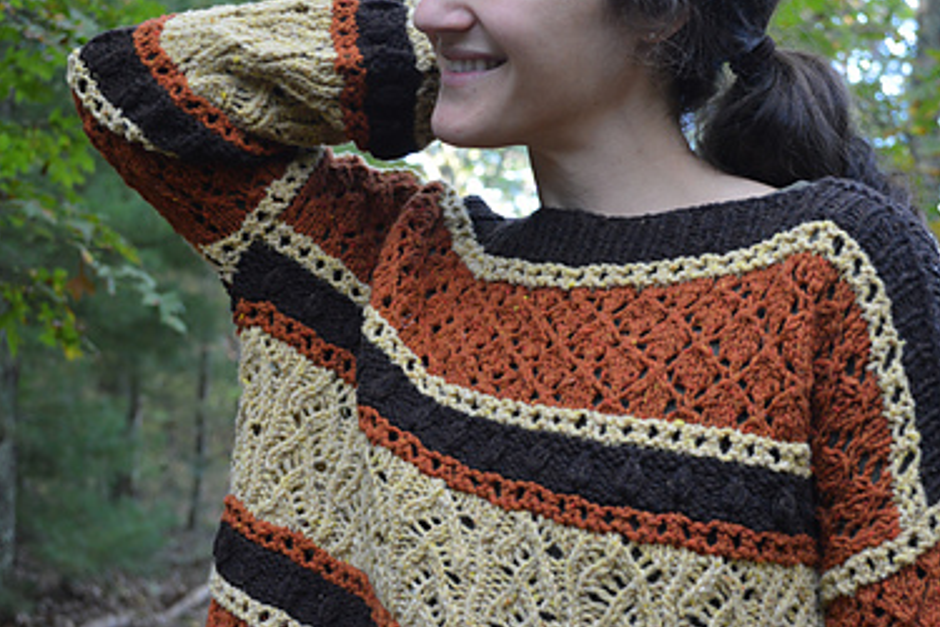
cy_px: 403
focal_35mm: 60
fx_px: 1567
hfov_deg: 33.4
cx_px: 529
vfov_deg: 22.6
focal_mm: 30
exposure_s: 1/15
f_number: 4.5
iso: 800
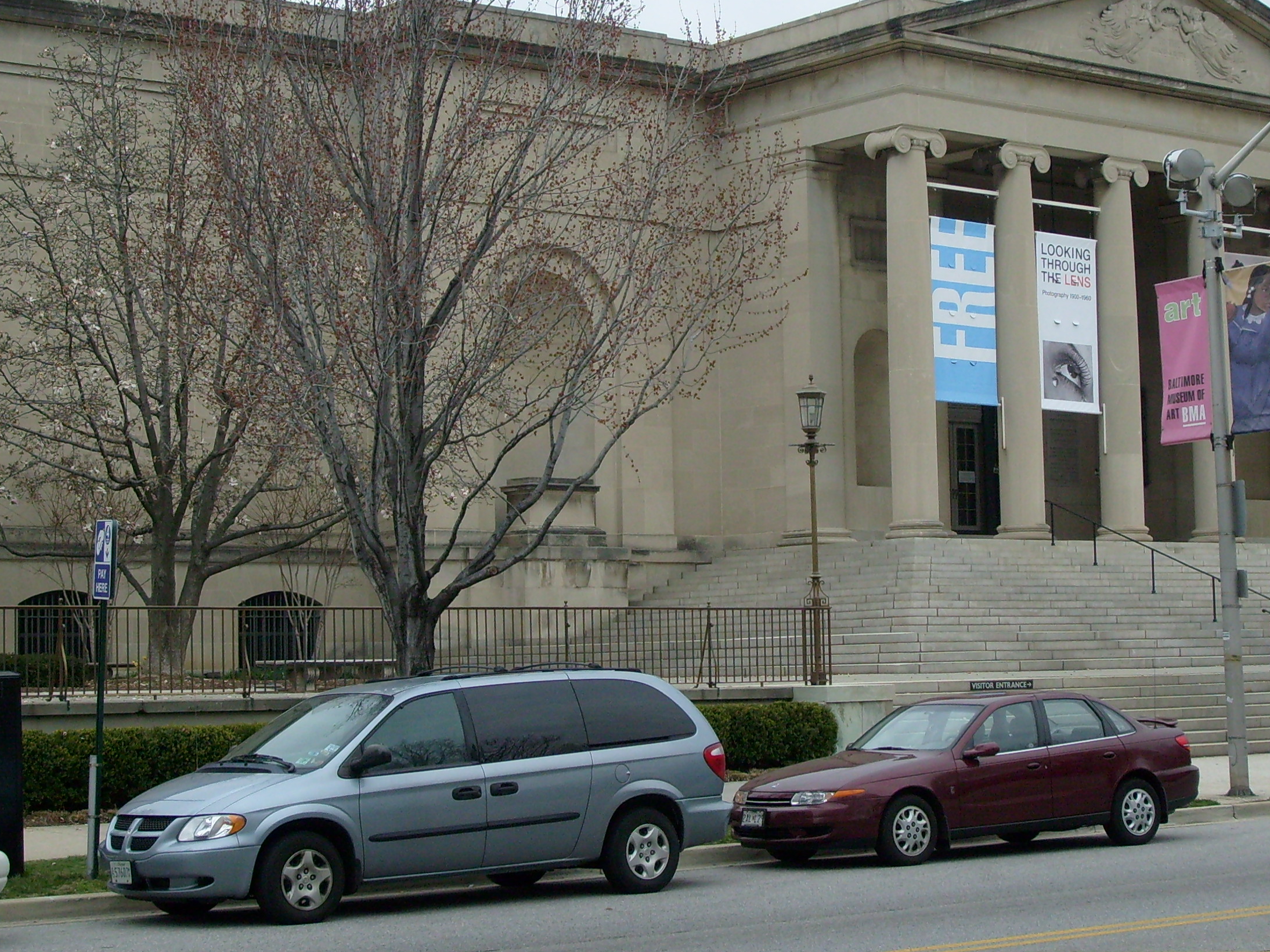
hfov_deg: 26.6
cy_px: 371
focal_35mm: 73
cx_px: 725
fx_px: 2678
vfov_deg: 20.1
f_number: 3.3
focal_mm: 8.7
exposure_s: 1/250
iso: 80
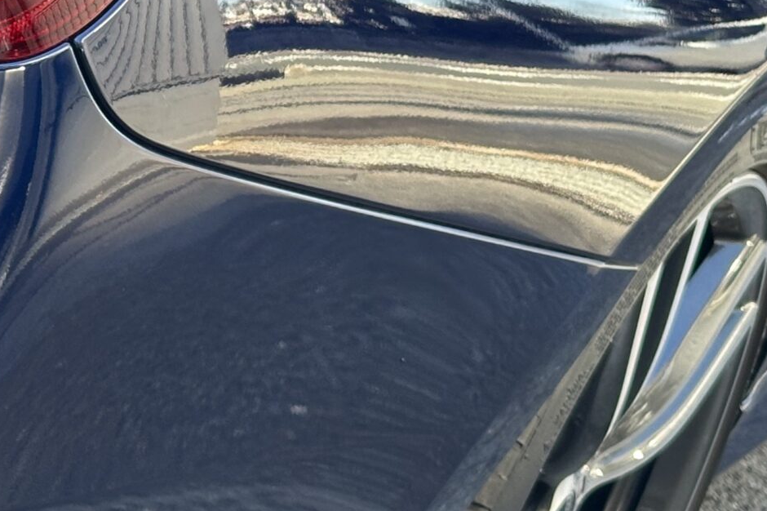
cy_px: -180
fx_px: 2896
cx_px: -258
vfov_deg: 9.9
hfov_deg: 14.4
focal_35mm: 136
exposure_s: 1/121
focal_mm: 6.86
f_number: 1.78
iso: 80
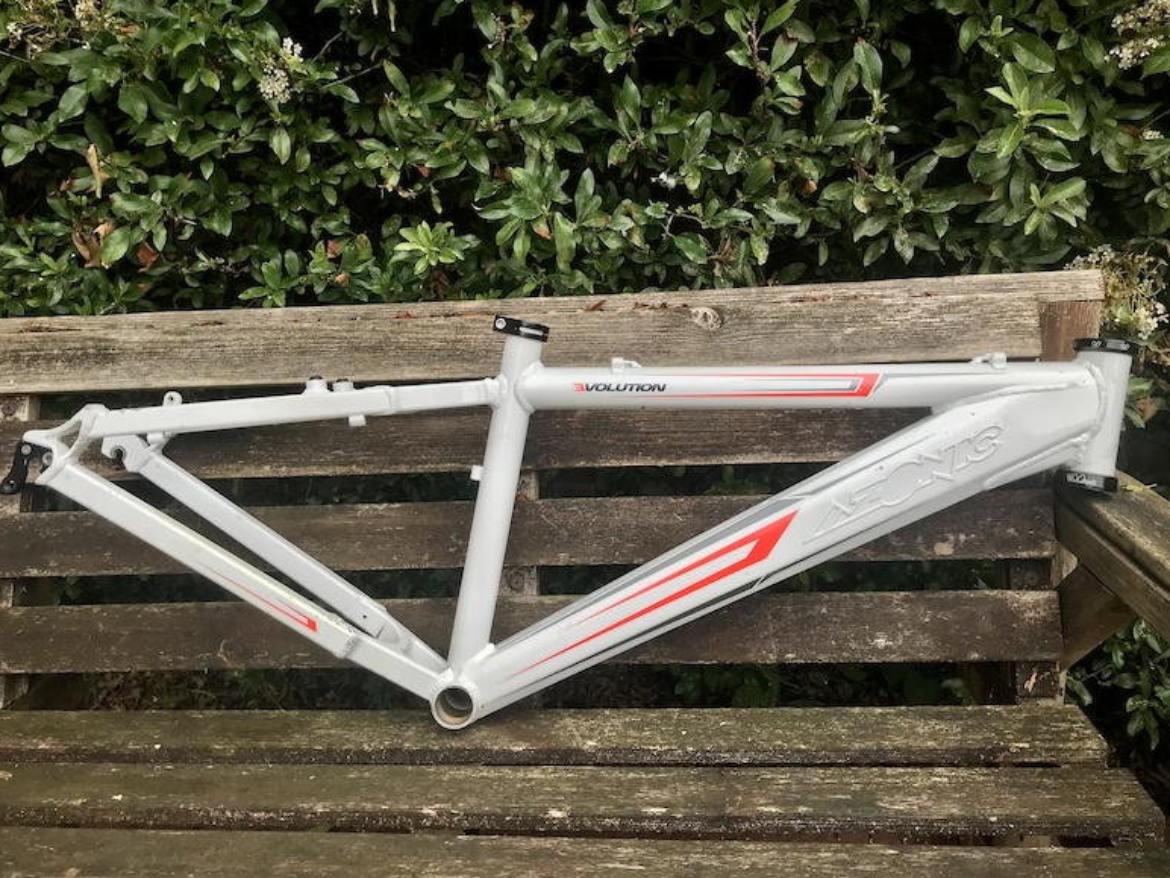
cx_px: 599
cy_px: 435
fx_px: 980
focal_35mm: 29
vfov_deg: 48.2
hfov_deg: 61.7
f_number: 1.8
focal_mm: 3.99
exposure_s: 1/100
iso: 32
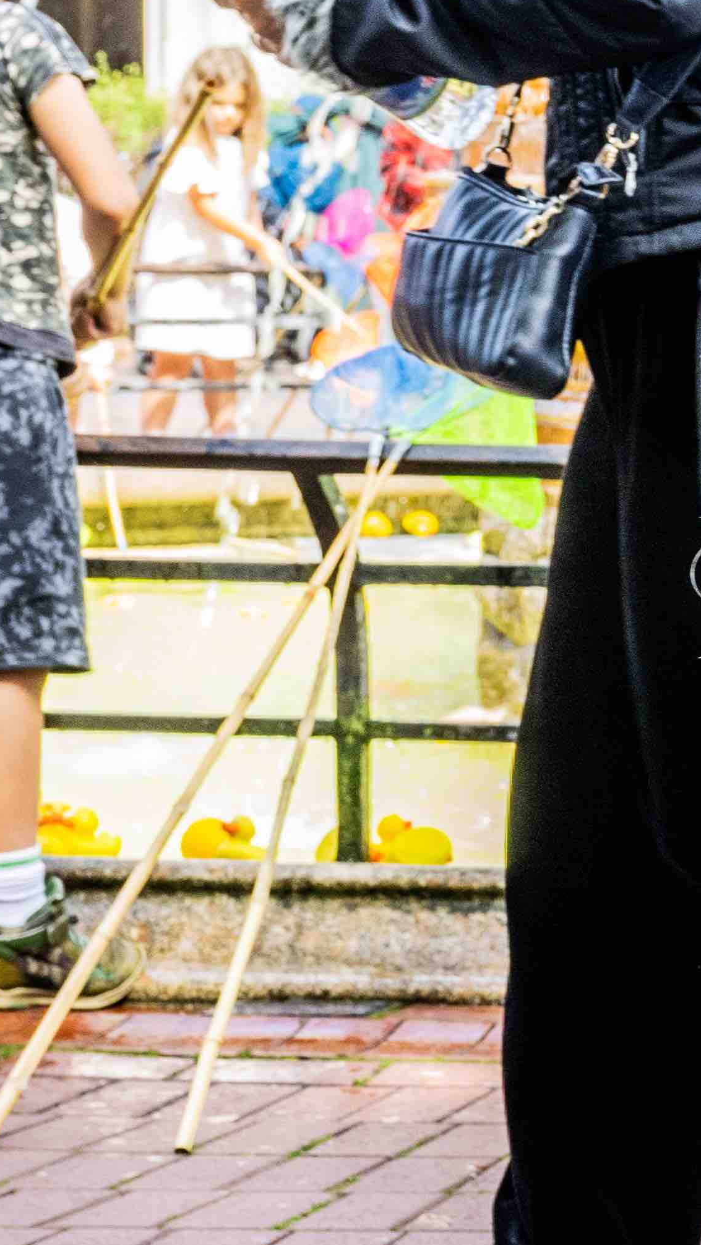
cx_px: 2360
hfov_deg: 7.1
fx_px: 4824
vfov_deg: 14.7
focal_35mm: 146
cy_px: 467
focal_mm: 34
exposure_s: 1/200
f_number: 7.1
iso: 500
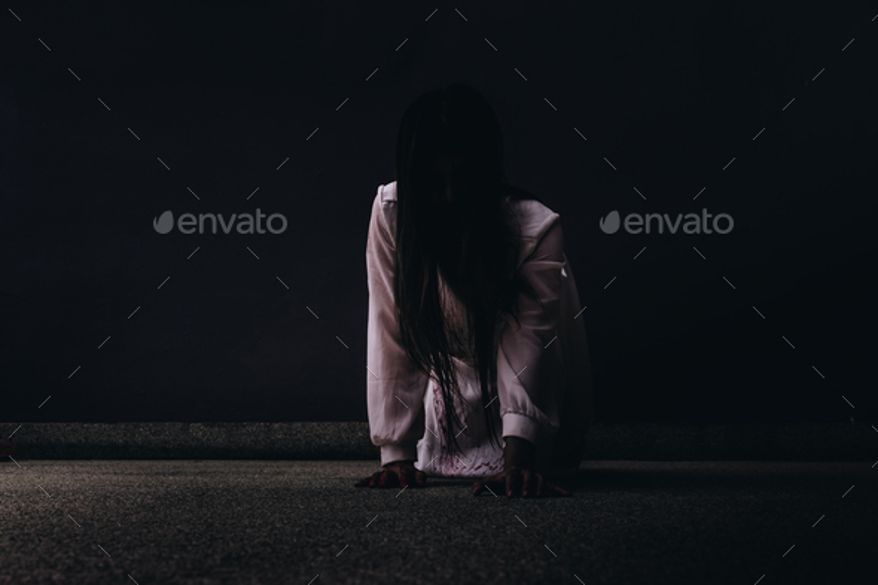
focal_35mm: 55
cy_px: 292
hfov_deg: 36.3
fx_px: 1341
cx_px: 439
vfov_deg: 24.6
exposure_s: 1/60
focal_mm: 55
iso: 100
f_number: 8
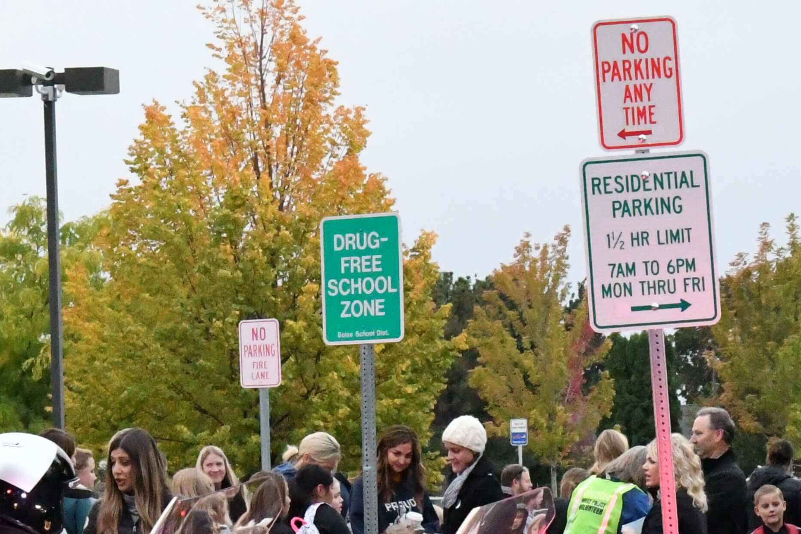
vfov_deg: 8.0
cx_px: 496
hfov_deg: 12.0
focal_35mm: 171
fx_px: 3804
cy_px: 642
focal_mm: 38
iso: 12800
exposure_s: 1/320
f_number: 9
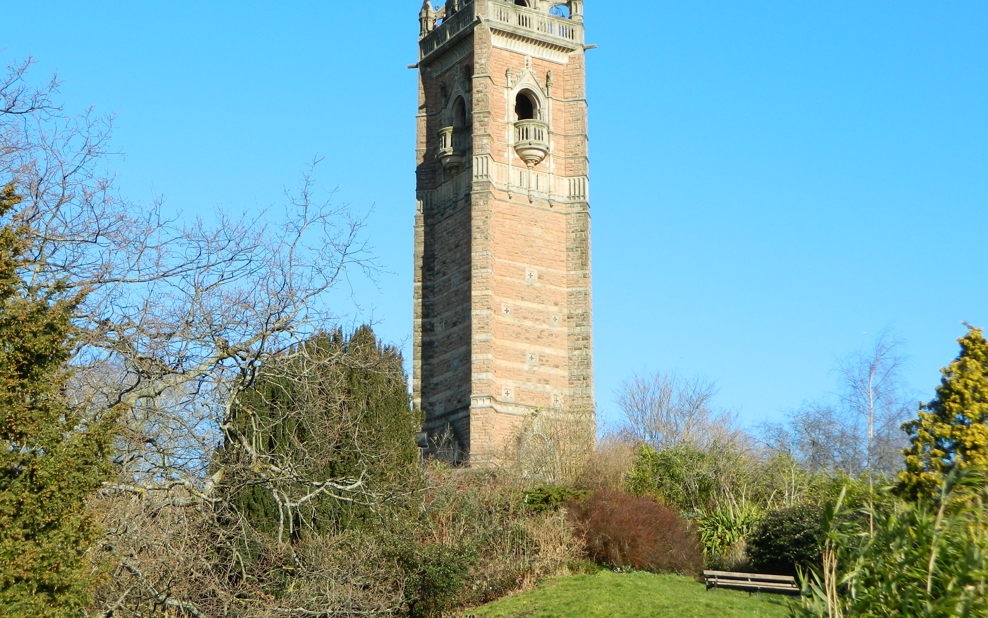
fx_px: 1669
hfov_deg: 32.9
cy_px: 299
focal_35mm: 62
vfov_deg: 21.0
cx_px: 403
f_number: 3.6
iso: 80
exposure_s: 1/500
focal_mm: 8.4
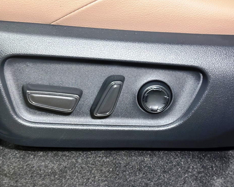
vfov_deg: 29.1
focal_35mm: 52
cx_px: 108
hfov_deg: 36.0
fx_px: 360
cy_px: 94
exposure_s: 1/30
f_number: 1.78
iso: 500
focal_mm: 6.86
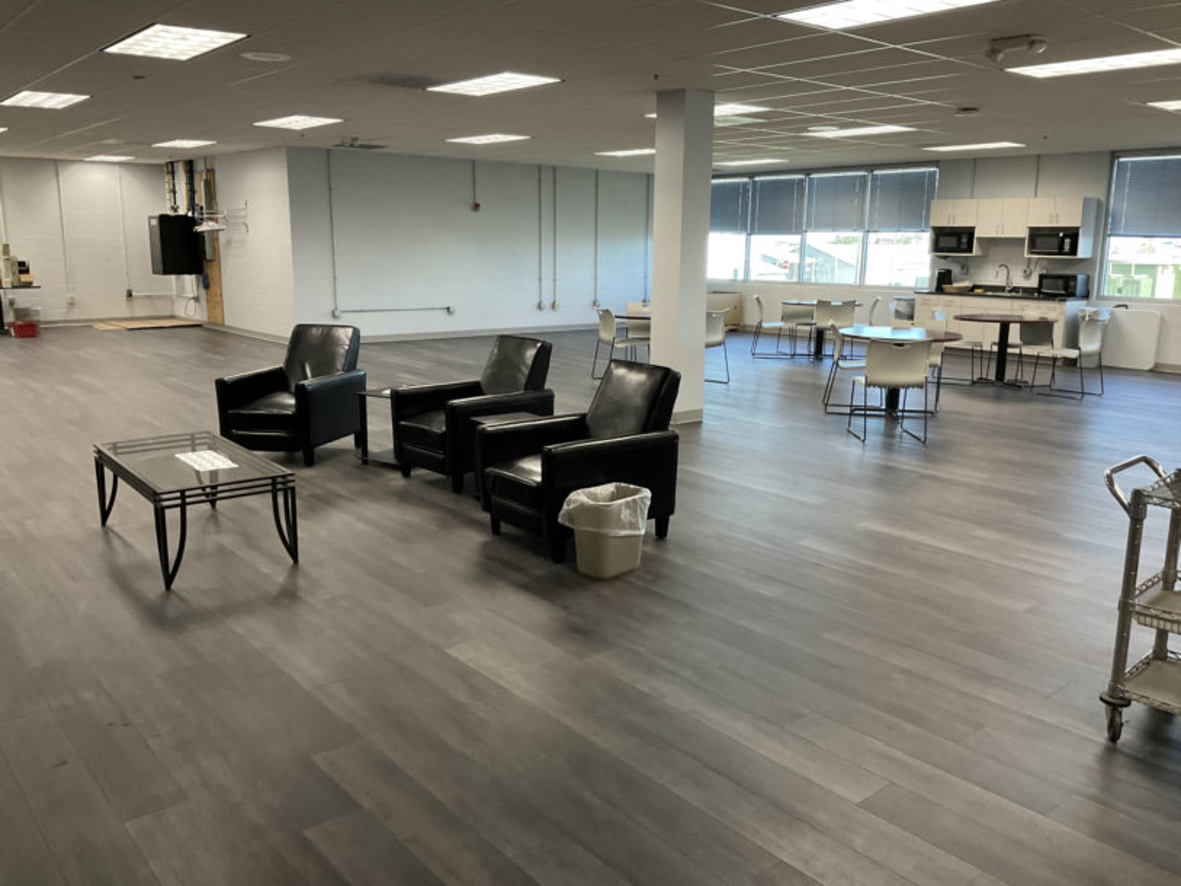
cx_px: 590
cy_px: 443
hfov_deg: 61.7
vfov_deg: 48.2
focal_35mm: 29
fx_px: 990
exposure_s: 1/60
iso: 50
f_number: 1.8
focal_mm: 3
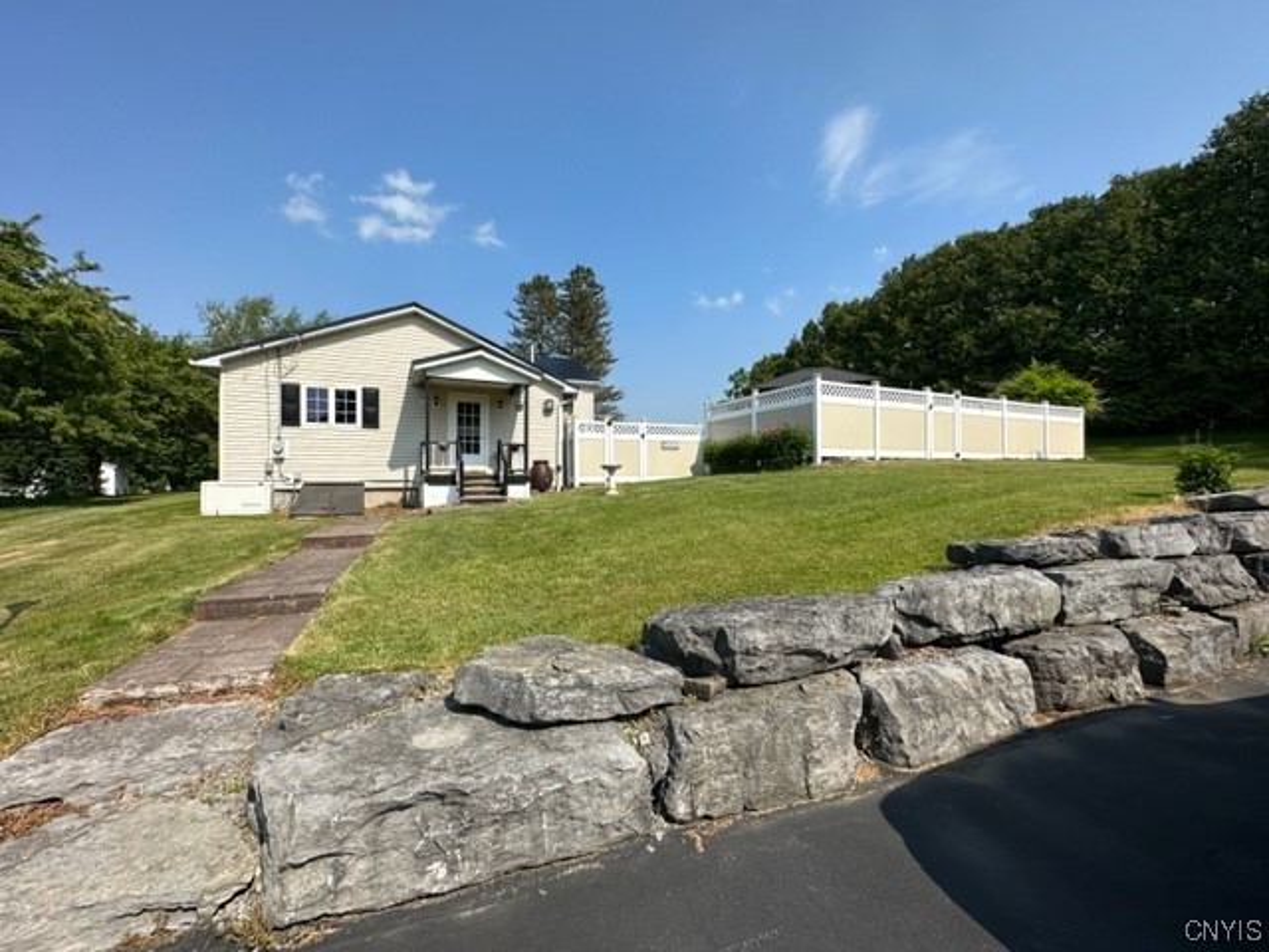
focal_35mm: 14
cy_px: 476
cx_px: 634
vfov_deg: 85.7
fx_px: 513
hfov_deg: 102.1
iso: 50
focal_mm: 2.22
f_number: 2.2
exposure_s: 1/2618
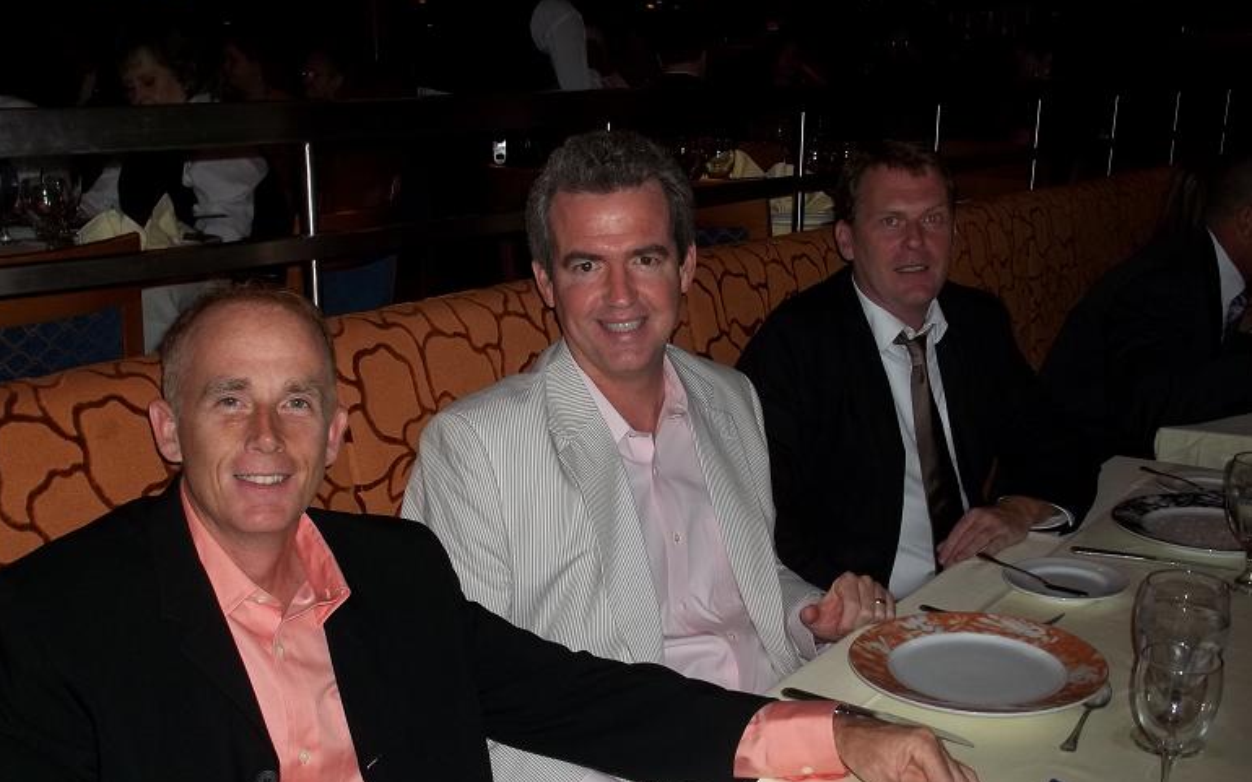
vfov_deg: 32.5
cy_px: 509
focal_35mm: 39
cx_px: 605
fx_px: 1331
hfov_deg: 50.4
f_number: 3.3
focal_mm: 5.9
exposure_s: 1/30
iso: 64
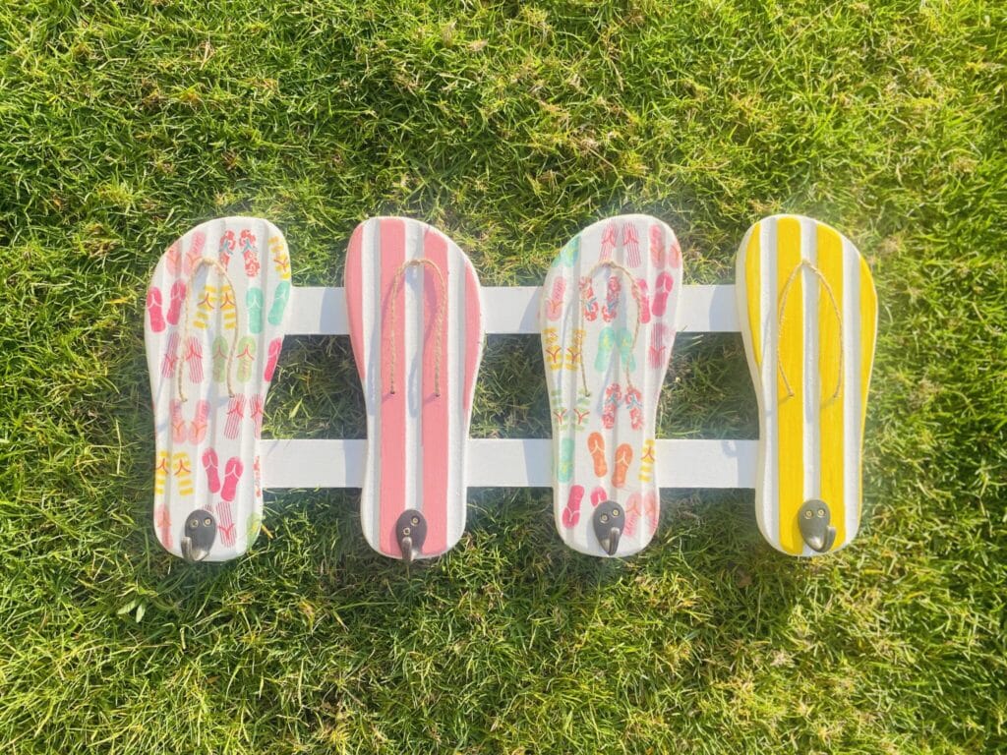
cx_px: 504
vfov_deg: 53.1
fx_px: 756
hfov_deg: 67.3
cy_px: 378
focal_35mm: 26
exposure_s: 1/1608
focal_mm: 4.25
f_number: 1.8
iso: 32
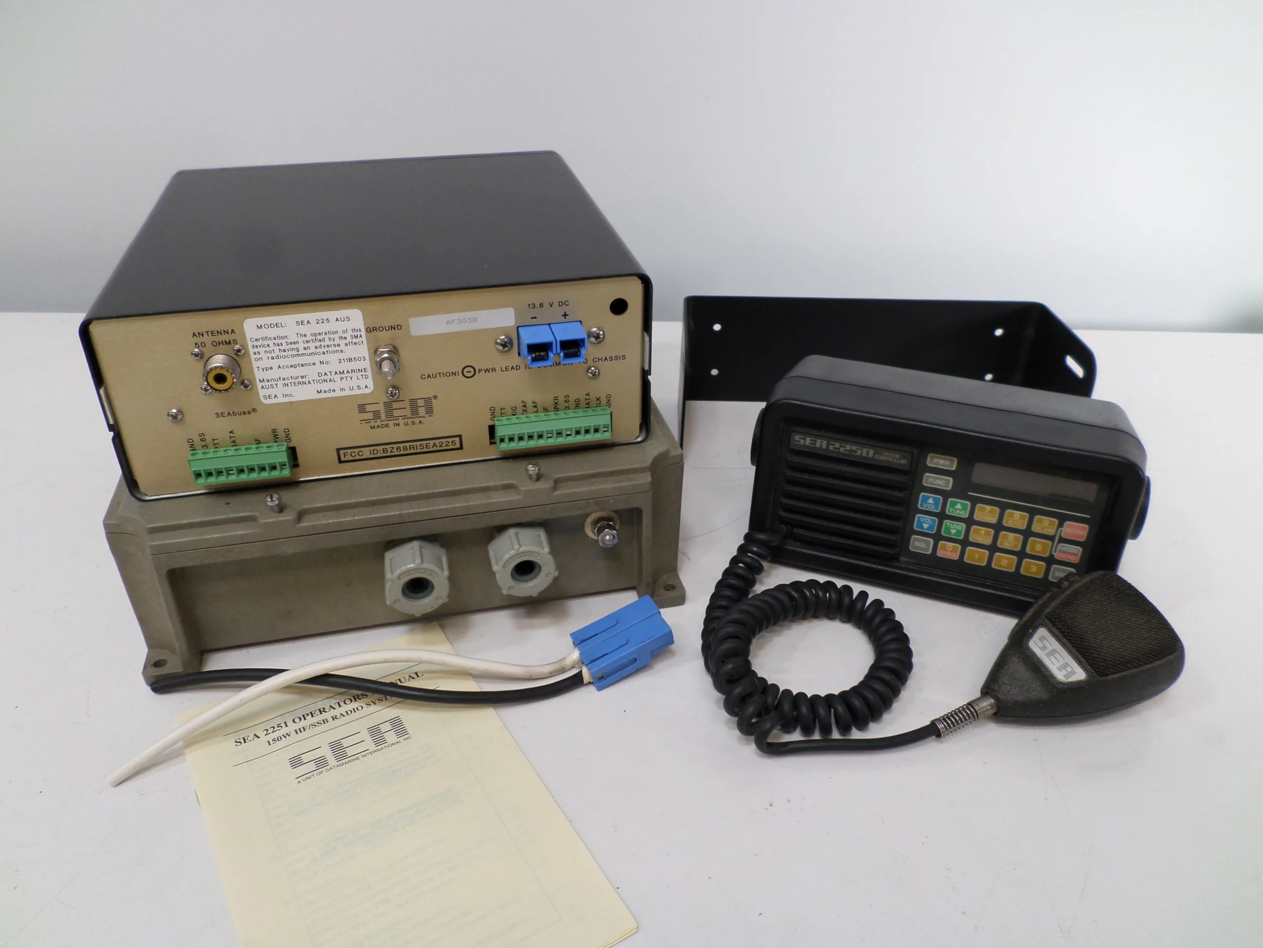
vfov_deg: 54.9
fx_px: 912
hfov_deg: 69.4
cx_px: 632
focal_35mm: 25
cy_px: 474
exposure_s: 1/45
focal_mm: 4.5
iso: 80
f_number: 2.5
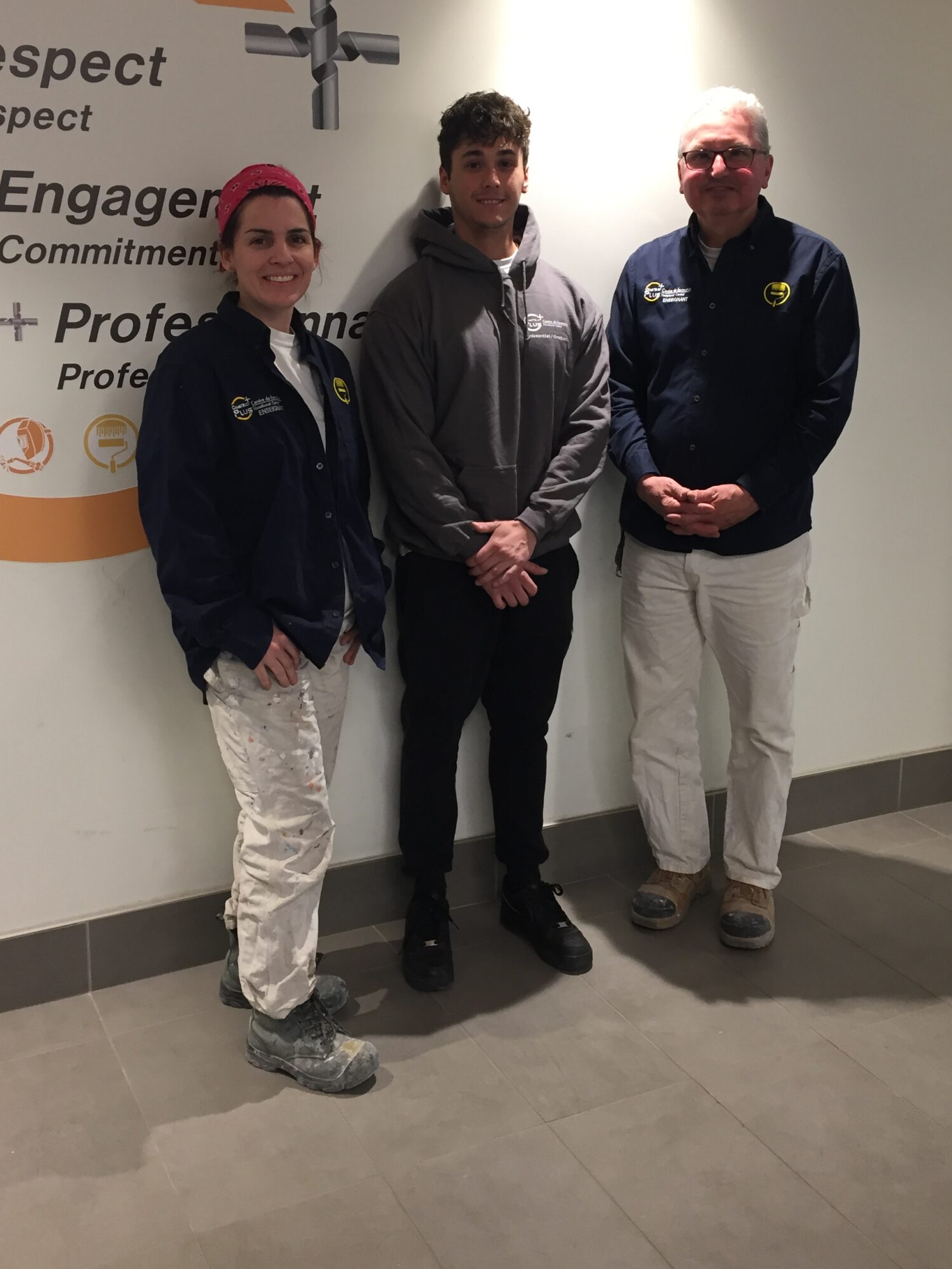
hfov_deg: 38.7
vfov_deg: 49.9
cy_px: 529
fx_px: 1356
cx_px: 482
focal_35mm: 37
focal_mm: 4.15
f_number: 2.2
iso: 64
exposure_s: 1/30
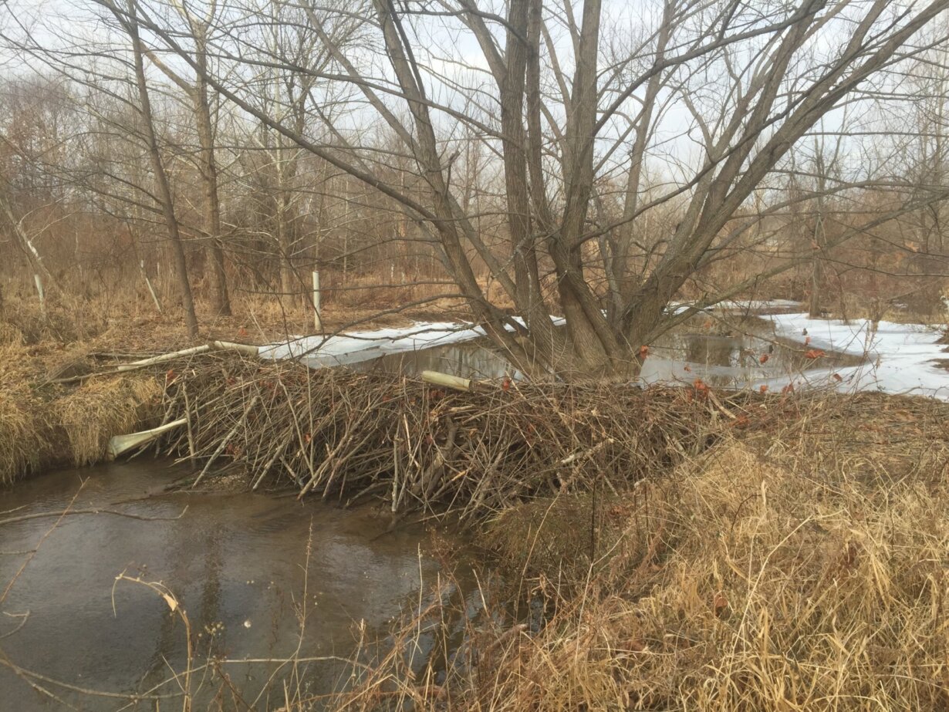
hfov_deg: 61.6
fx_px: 795
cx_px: 474
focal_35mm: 29
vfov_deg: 48.2
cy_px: 356
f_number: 2.2
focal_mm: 4.15
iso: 32
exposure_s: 1/648
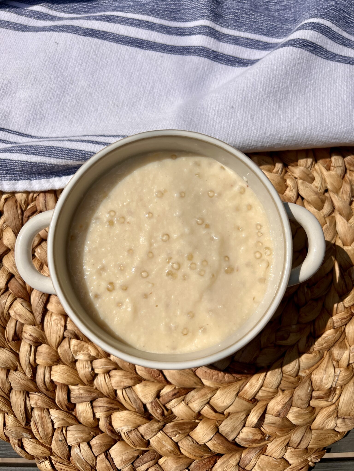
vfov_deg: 67.3
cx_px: 177
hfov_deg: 53.1
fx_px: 355
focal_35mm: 26
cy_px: 236
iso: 50
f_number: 1.5
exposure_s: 1/16393
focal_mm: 5.7
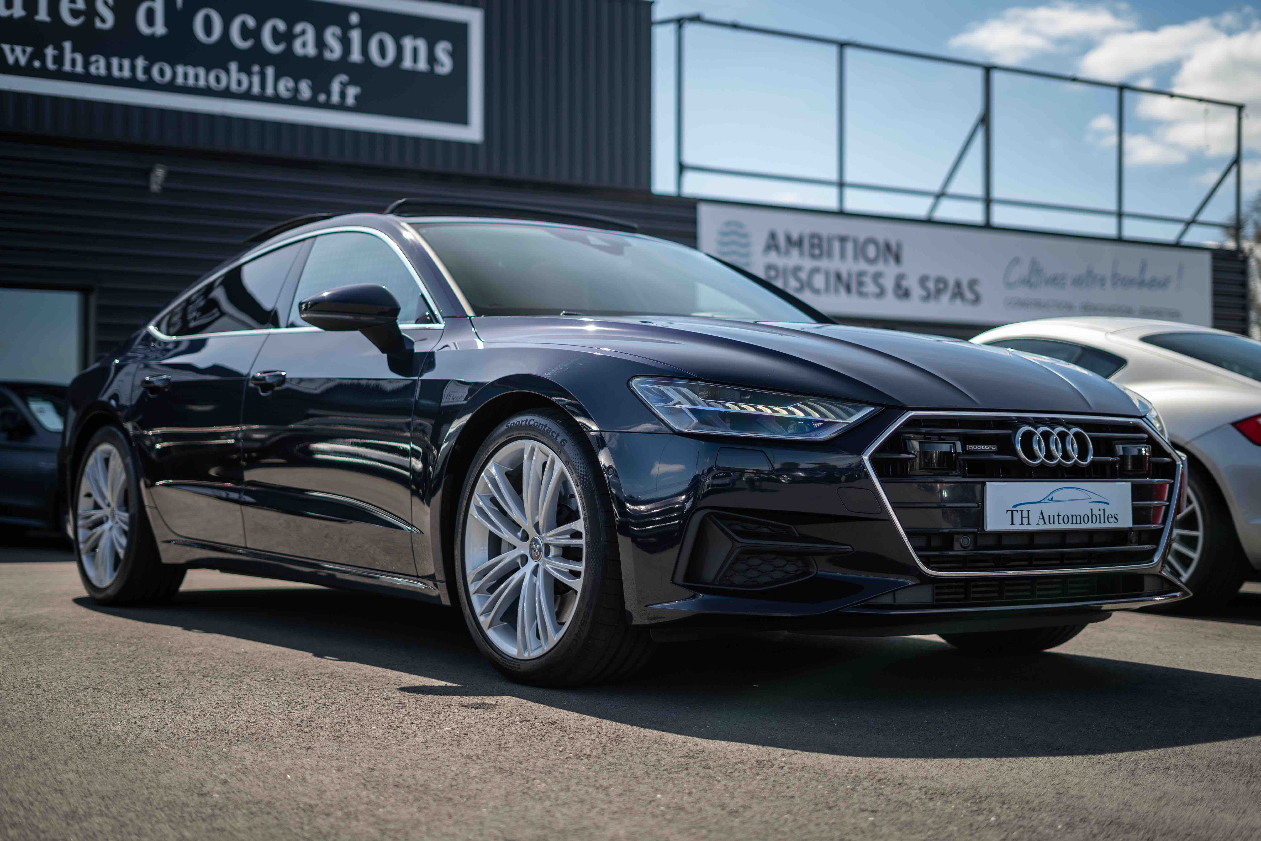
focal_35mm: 50
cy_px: 420
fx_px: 1751
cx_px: 630
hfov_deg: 39.6
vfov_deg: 27.0
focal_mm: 50
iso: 80
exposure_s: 1/1000
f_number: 1.8
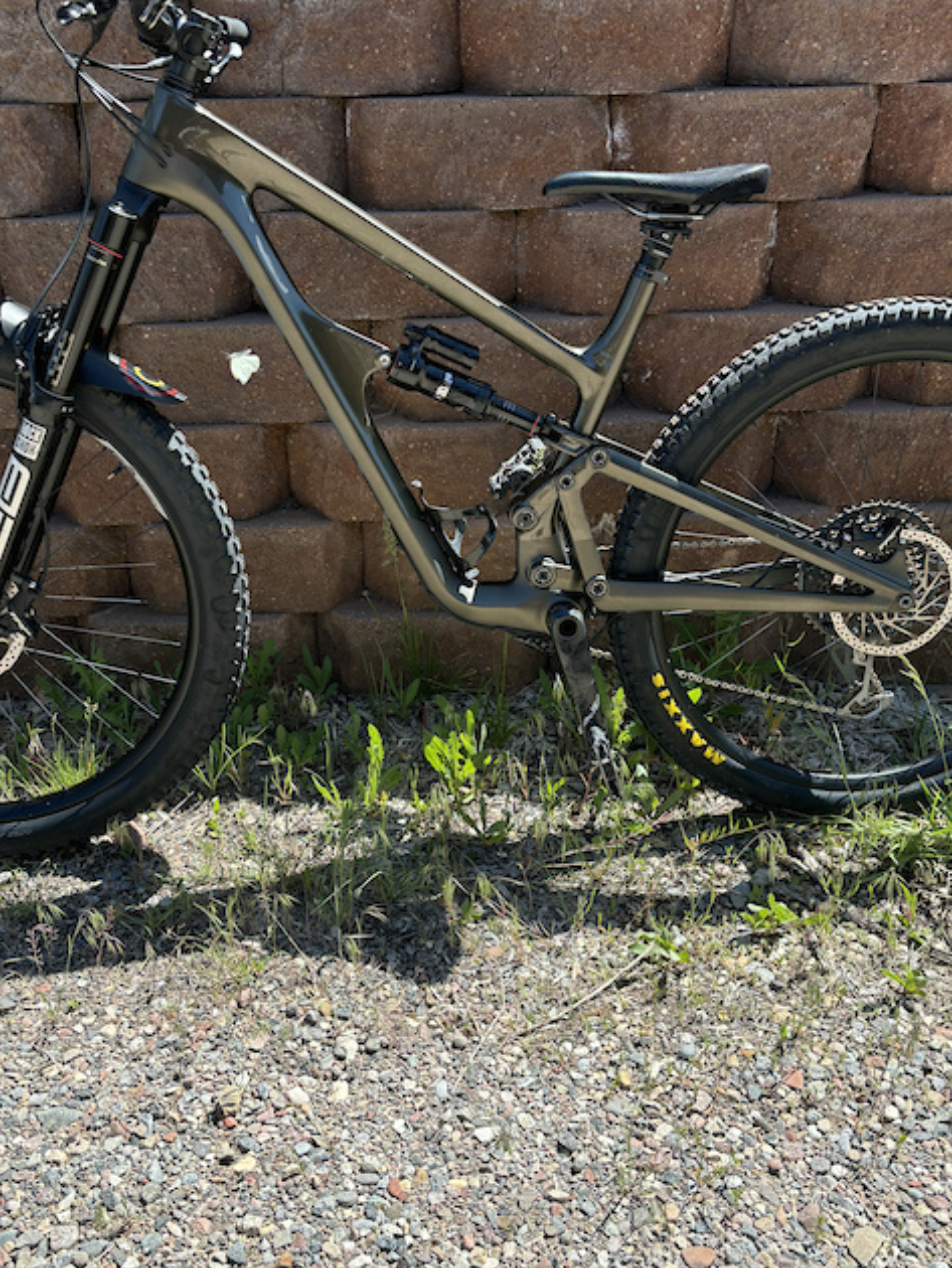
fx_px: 1209
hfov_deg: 42.9
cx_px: 433
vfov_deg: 55.3
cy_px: 624
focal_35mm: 33
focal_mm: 5.96
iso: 50
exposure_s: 1/1295
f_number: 1.6
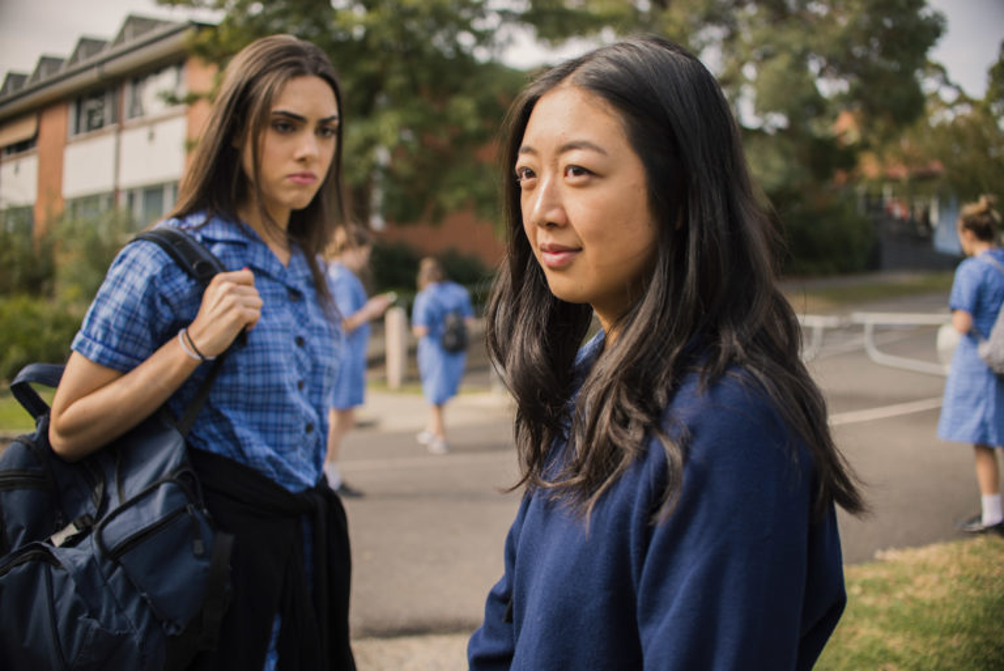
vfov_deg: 37.9
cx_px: 502
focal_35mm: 35
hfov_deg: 54.4
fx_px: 977
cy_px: 336
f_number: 2.8
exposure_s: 1/400
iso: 100
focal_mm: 35
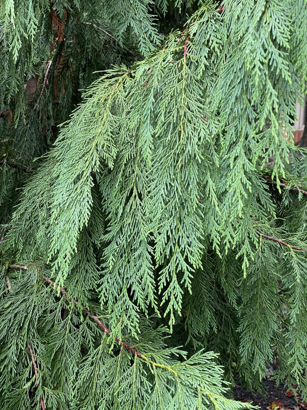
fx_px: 615
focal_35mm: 52
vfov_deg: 36.8
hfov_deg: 28.0
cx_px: 154
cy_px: 205
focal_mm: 6
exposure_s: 1/121
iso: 125
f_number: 2
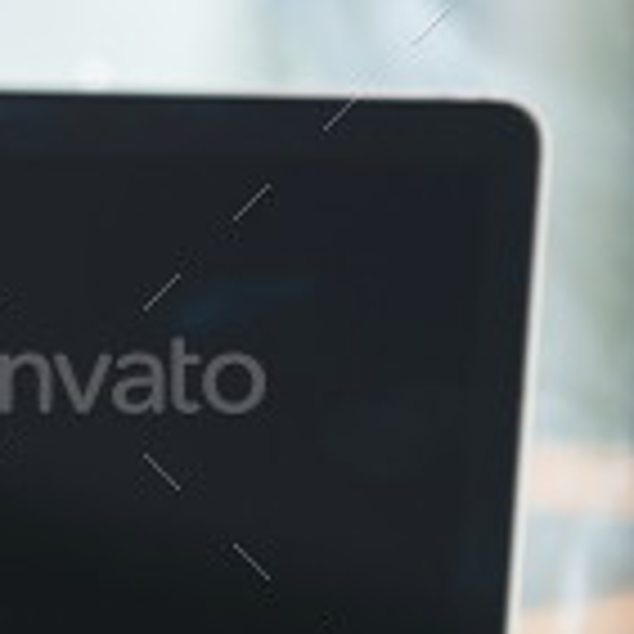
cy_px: 594
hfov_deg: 4.1
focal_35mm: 427
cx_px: -625
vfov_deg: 4.1
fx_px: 8848
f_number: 2.8
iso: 250
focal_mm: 120
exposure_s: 1/200
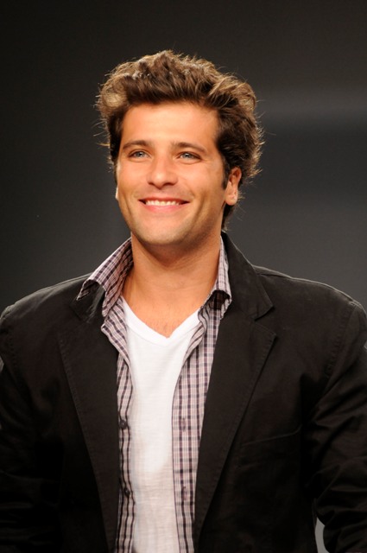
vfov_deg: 8.1
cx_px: 184
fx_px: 3910
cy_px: 276
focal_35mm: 255
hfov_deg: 5.4
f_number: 3.2
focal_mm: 170
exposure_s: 1/400
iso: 1000
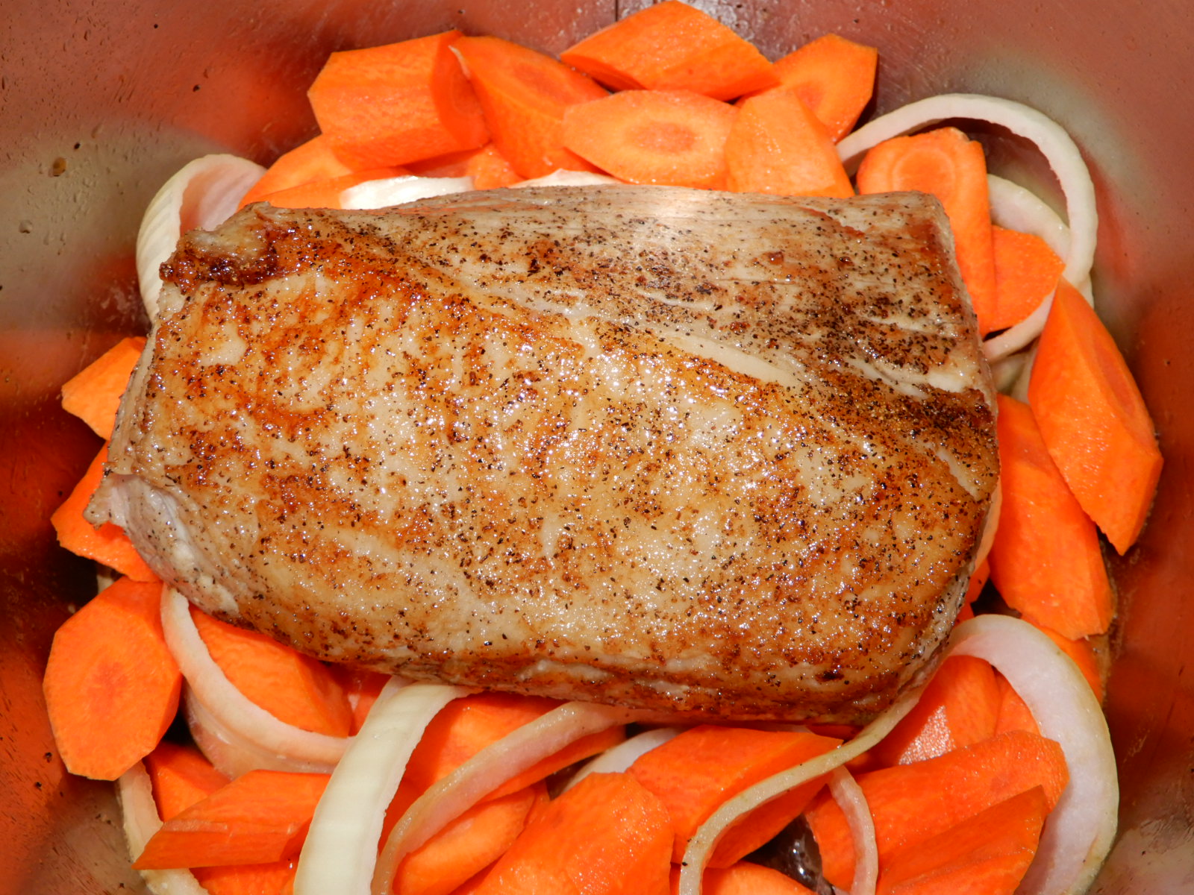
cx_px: 597
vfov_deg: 37.7
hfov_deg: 49.0
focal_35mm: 38
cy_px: 448
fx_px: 1311
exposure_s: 1/30
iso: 200
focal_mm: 6.8
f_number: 4
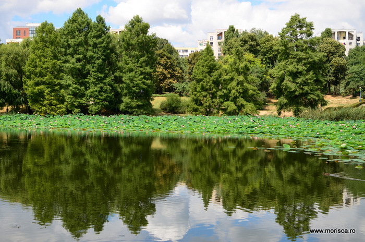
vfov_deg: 25.7
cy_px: 121
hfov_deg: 37.9
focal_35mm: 52
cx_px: 182
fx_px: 531
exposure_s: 1/1250
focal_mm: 35
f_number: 2.8
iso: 100
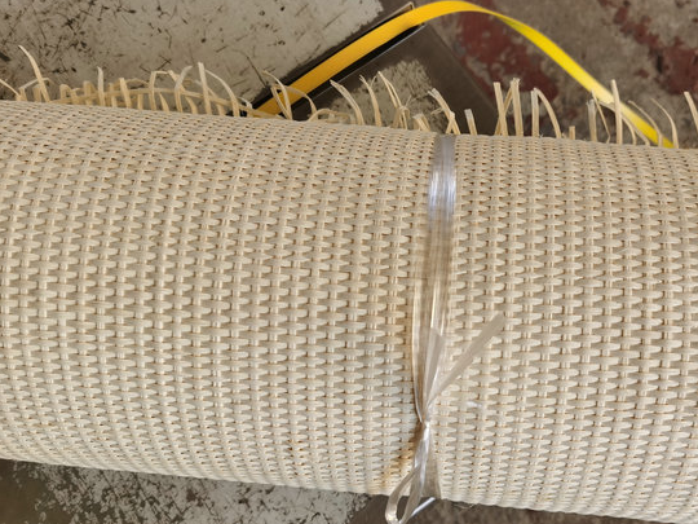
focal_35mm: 40
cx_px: 461
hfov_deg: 46.1
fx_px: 807
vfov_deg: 35.9
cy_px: 300
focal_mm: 5.56
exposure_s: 1/310
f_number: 1.6
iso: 50
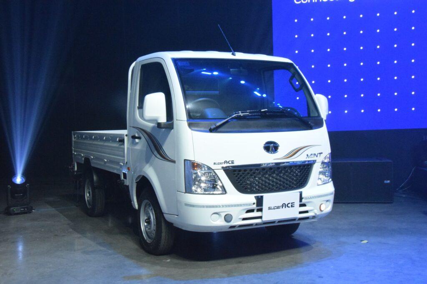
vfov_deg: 29.9
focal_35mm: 45
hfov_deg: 43.6
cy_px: 142
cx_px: 214
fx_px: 534
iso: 6400
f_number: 22
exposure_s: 1/25
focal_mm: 30
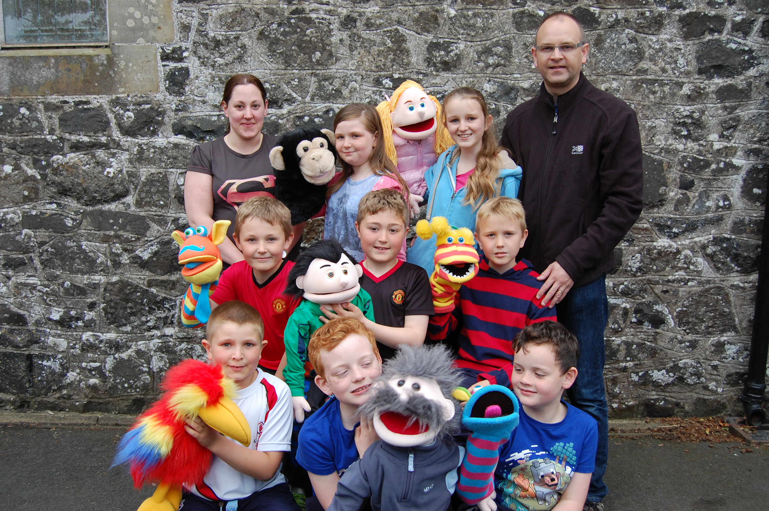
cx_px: 384
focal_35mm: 33
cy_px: 256
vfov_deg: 39.9
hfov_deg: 57.3
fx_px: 704
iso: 400
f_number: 4.5
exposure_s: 1/80
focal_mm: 22
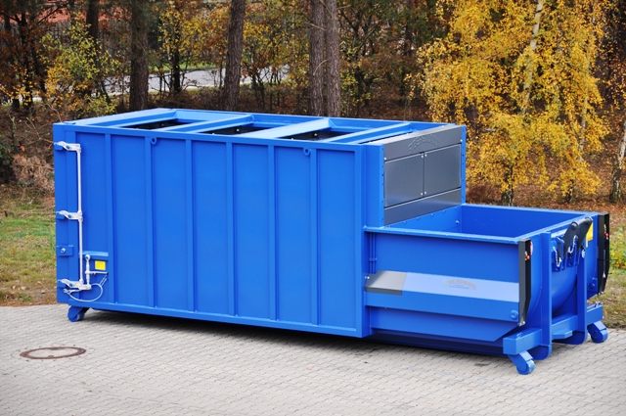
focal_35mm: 135
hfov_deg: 15.2
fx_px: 2344
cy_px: 208
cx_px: 313
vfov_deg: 10.1
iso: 200
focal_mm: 90
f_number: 5.6
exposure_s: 1/125
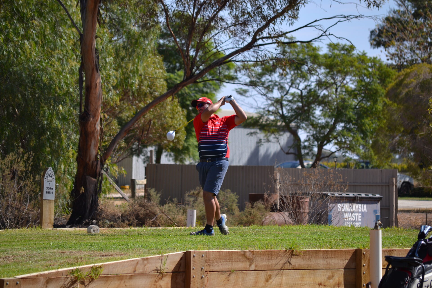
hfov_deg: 6.9
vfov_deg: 4.6
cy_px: 144
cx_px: 216
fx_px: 3600
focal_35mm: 300
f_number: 5.6
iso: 110
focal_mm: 200
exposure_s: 1/500
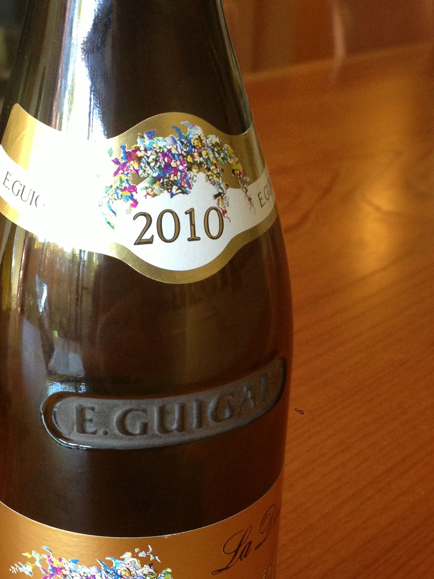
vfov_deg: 35.9
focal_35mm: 53
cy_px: 373
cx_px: 152
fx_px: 886
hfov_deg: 27.4
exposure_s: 1/20
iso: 160
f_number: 2.4
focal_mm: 4.13
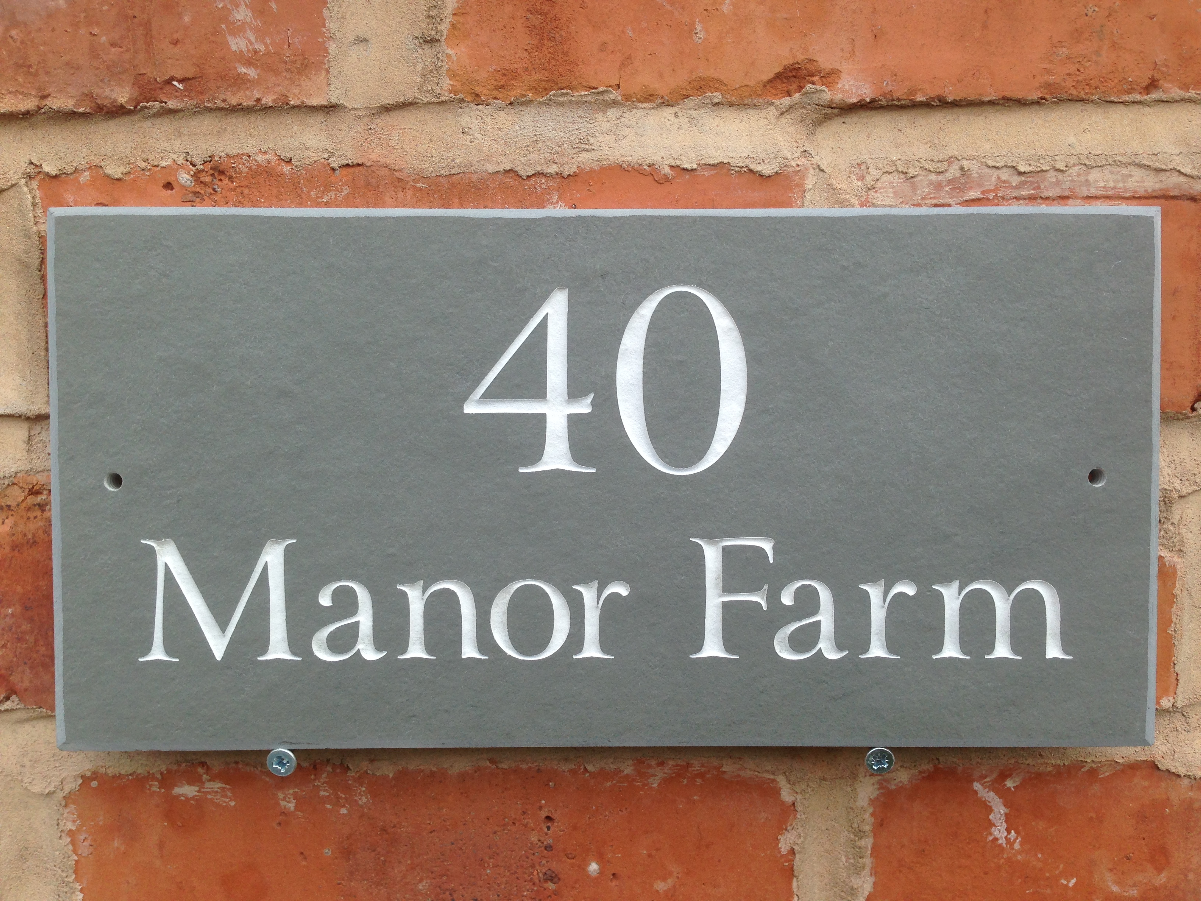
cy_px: 450
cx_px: 600
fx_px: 1145
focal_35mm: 33
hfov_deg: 55.4
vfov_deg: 42.9
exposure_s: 1/695
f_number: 2.4
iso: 50
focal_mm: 4.12
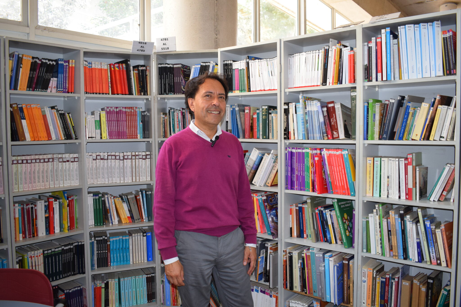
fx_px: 403
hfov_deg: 59.5
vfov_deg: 41.7
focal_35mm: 32
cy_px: 154
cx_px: 230
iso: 800
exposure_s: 1/80
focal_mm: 21
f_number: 4.5
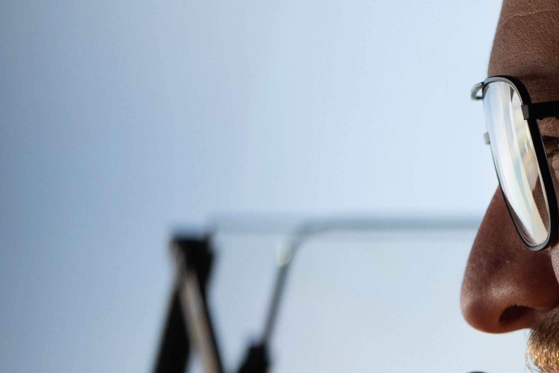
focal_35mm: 667
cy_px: 457
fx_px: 10358
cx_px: 128
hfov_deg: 3.1
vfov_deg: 2.1
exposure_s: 1/3200
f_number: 4.5
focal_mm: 185
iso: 800
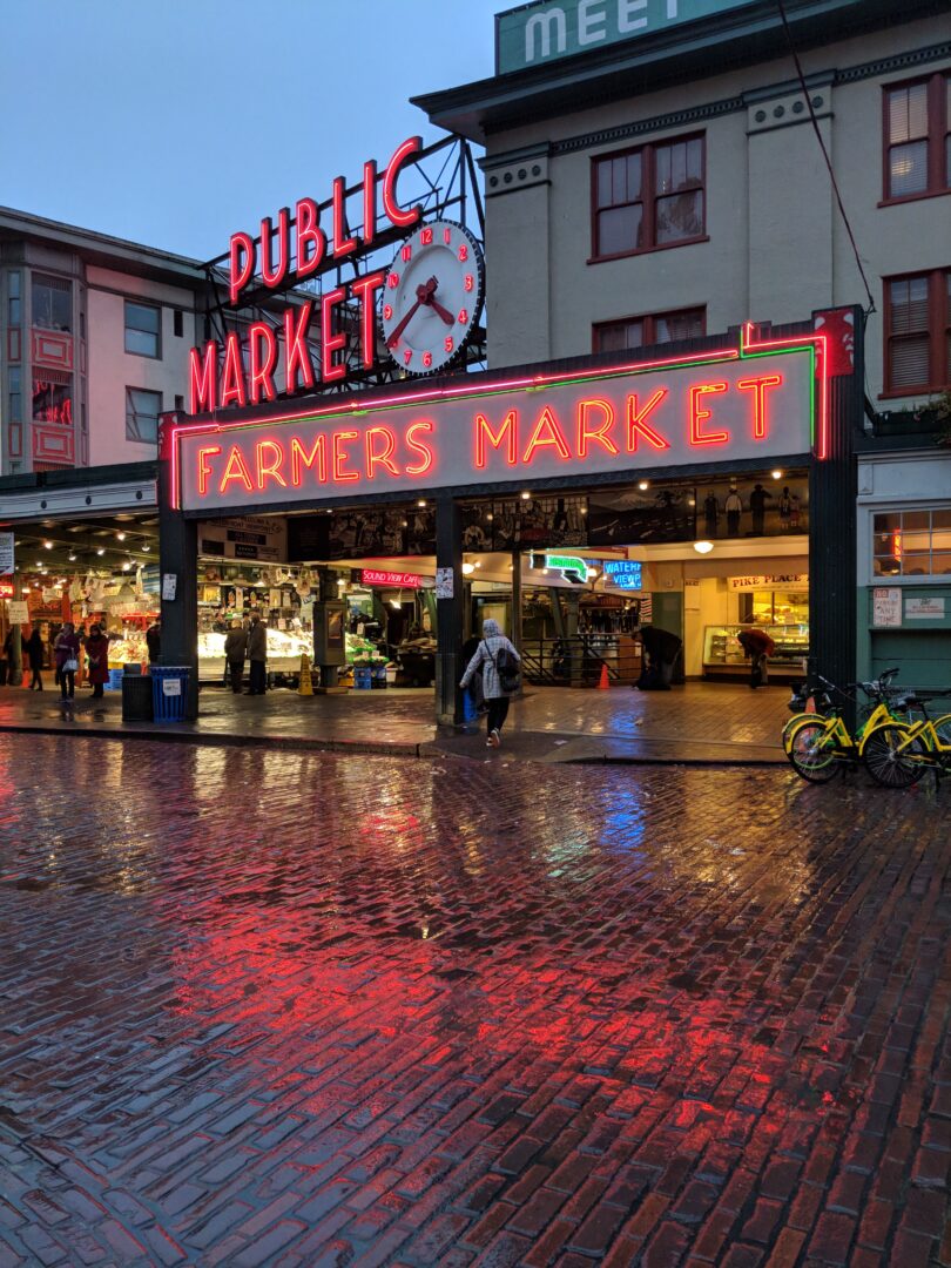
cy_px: 634
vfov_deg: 65.3
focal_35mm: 27
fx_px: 989
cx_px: 476
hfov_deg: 51.4
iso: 138
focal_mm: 4.44
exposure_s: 1/120
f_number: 1.8
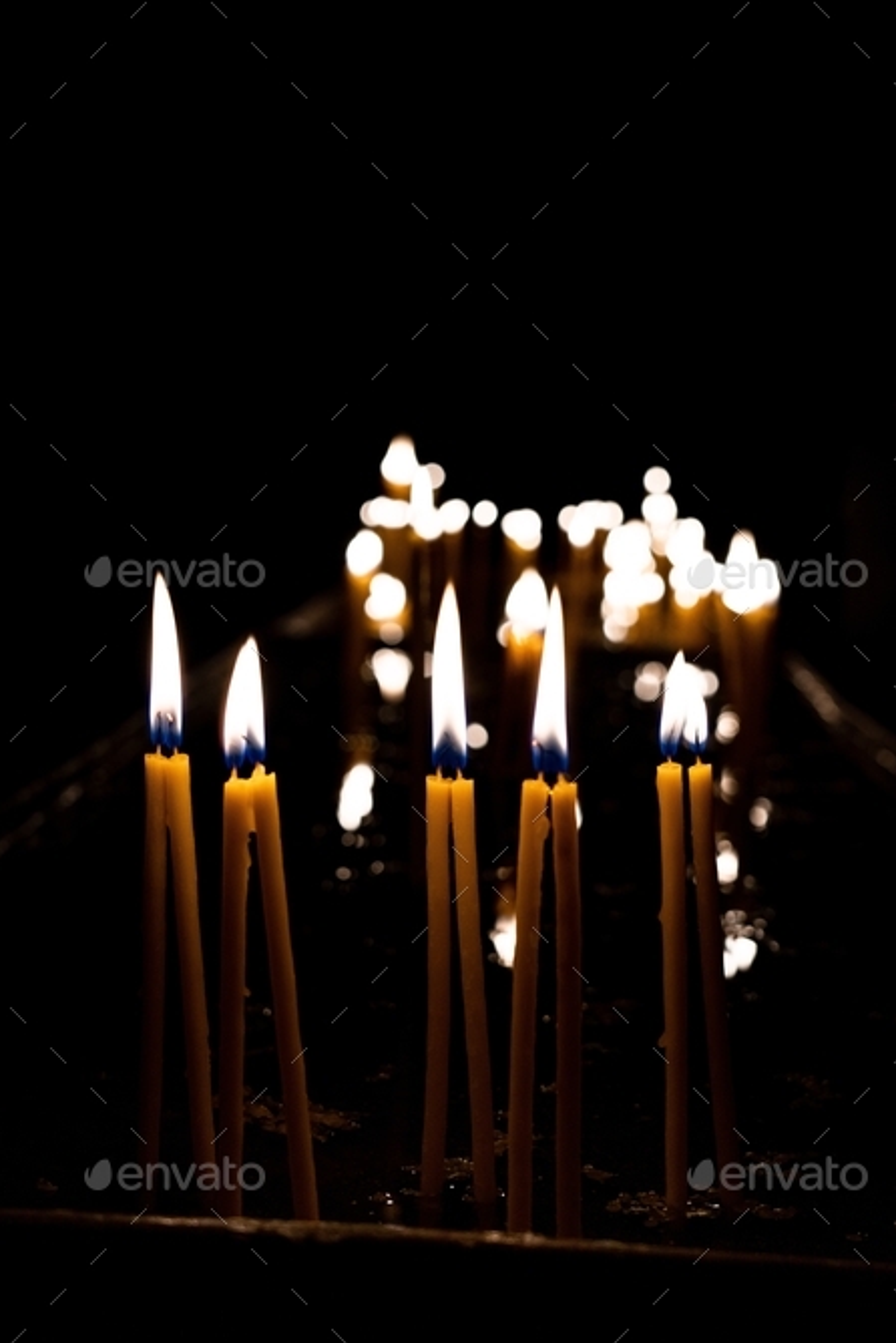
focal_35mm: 50
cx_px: 470
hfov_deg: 27.1
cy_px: 558
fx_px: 1862
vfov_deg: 39.5
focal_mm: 37.7
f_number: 4
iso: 400
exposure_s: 1/320
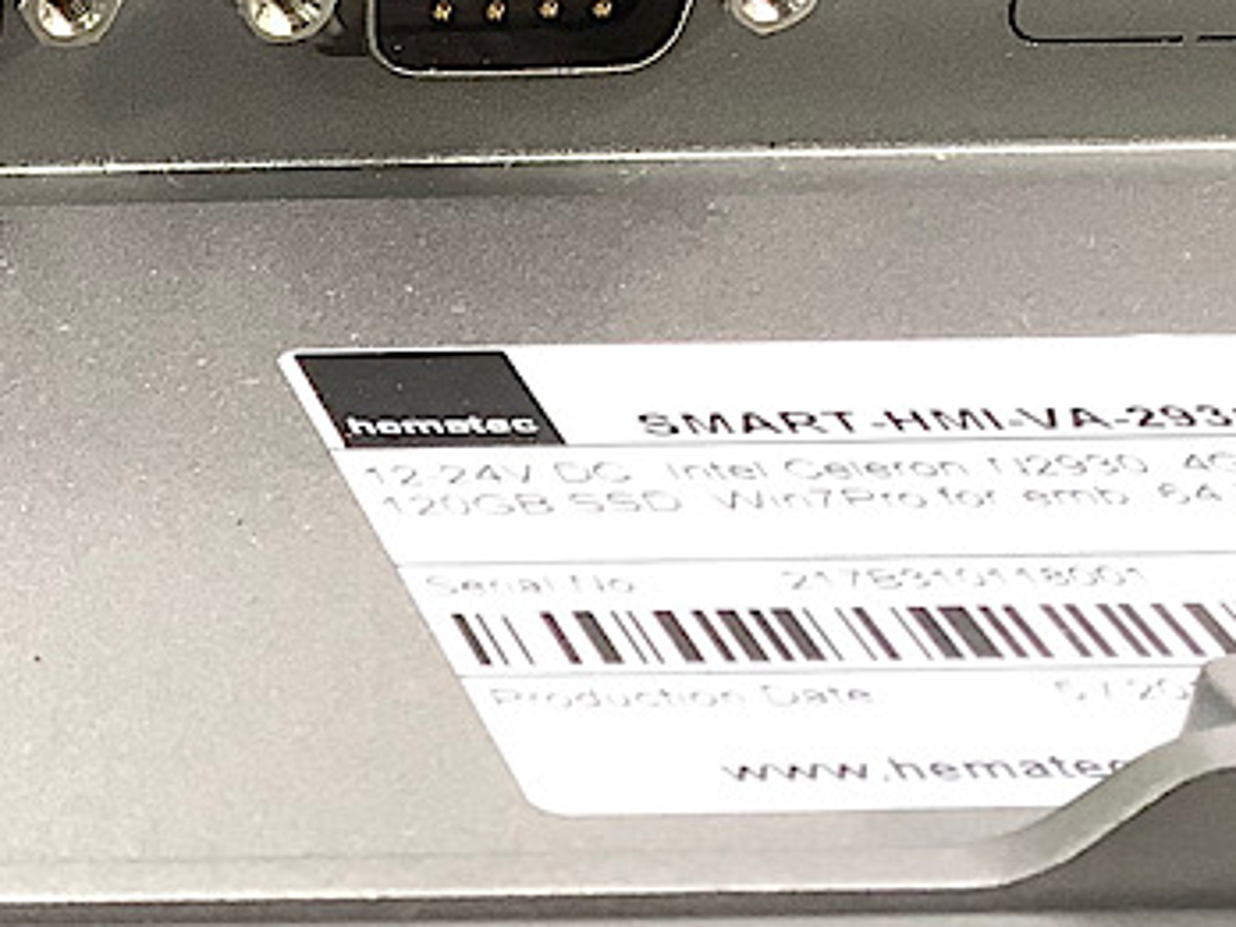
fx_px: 3785
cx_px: -836
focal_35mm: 106
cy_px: 625
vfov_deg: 13.9
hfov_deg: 16.2
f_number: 2.4
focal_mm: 3.3
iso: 64
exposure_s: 1/50
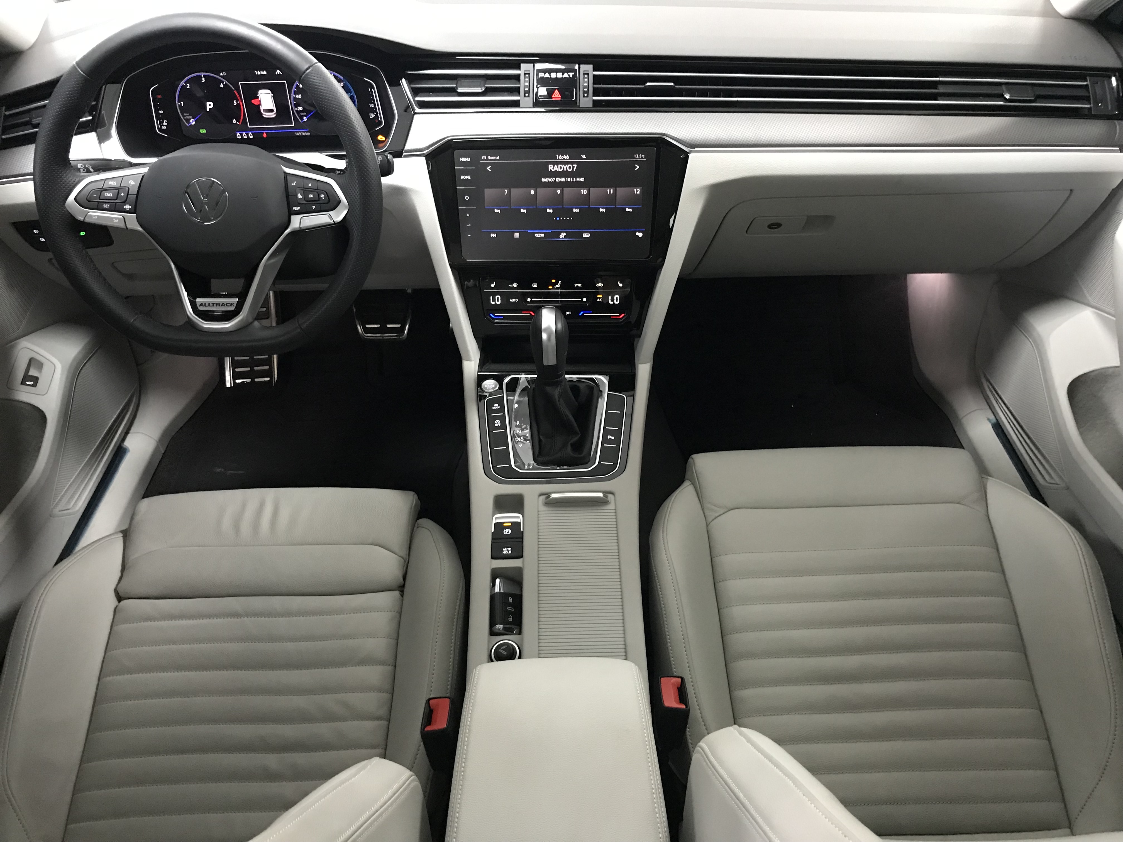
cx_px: 562
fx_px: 908
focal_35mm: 28
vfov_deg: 49.7
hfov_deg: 63.4
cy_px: 421
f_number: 1.8
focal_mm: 3.99
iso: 100
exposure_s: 1/7
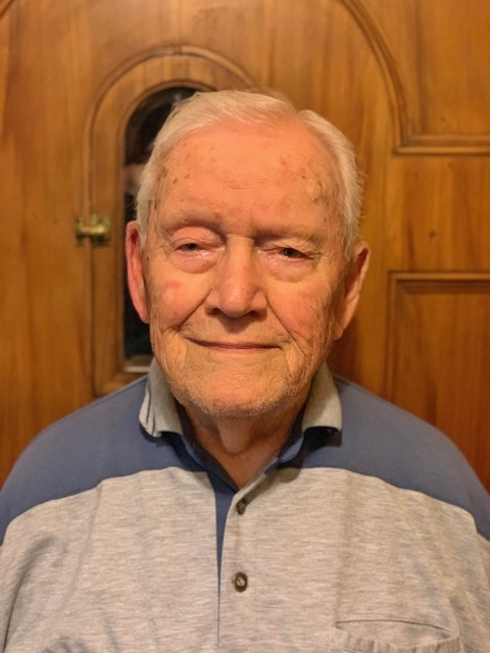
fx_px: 981
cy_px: 326
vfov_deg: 36.8
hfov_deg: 28.0
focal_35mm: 52
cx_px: 245
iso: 500
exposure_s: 1/40
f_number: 2.4
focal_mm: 6
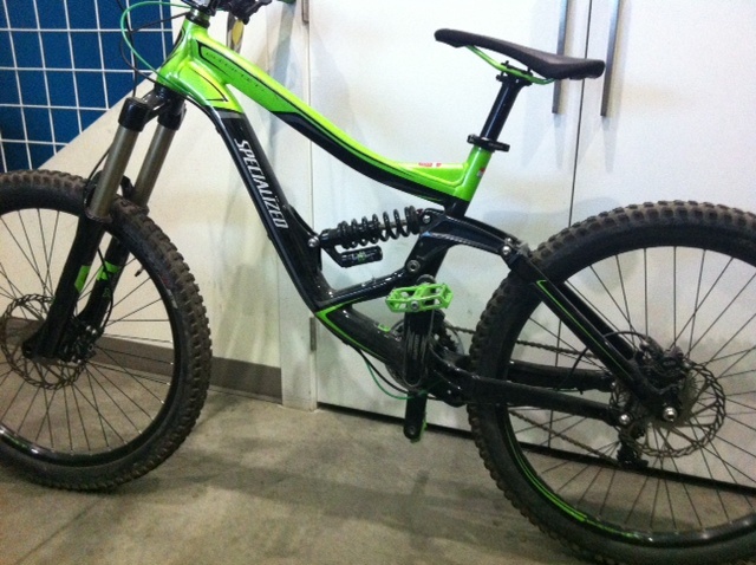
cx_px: 378
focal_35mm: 35
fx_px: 763
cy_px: 282
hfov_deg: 52.7
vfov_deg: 40.6
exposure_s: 1/15
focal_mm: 3.85
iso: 500
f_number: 2.8
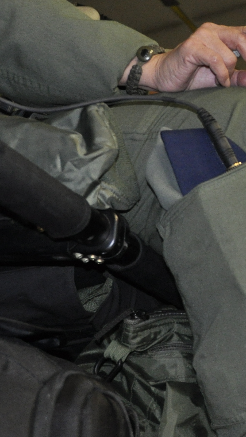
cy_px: 189
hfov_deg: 10.8
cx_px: 385
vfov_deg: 20.0
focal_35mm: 107
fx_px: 1240
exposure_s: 1/60
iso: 800
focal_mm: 26
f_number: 4
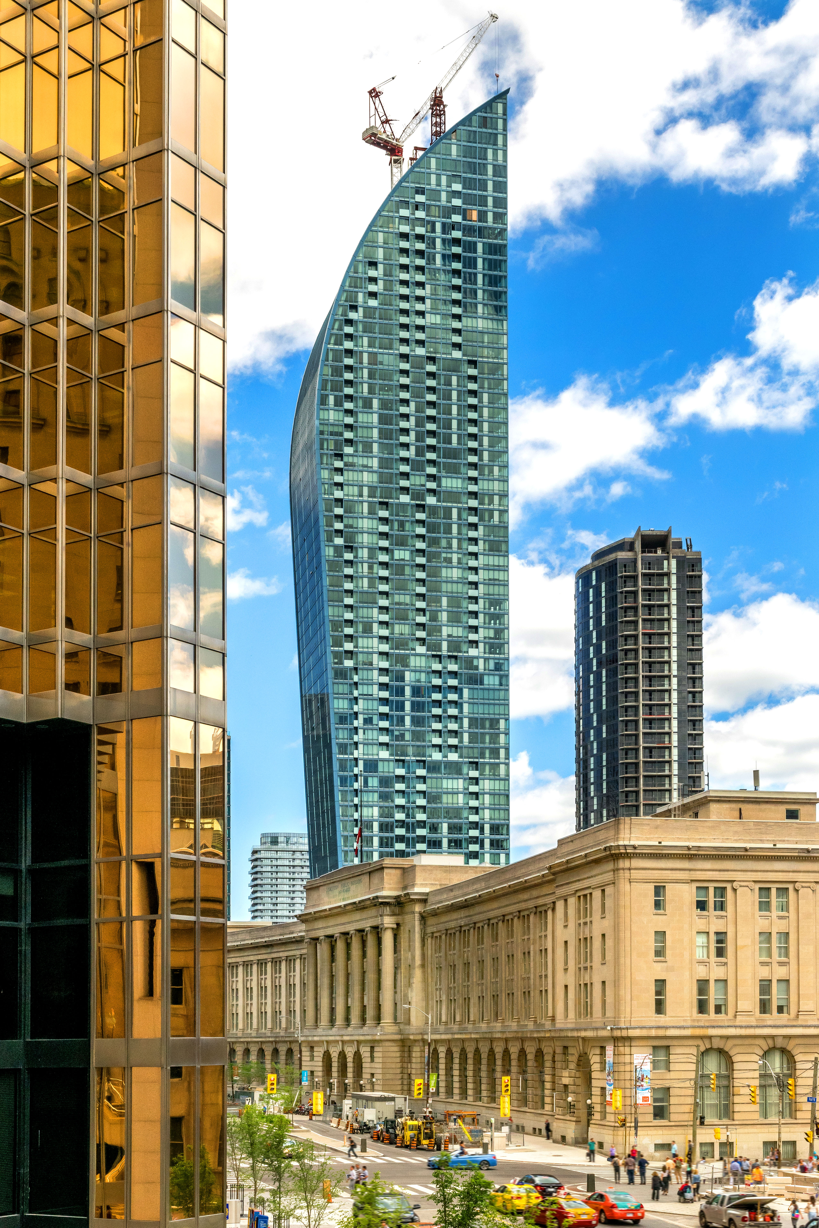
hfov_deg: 28.9
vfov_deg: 42.3
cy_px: 614
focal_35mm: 46
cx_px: 410
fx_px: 1587
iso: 400
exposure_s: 1/750
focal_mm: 31
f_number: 13
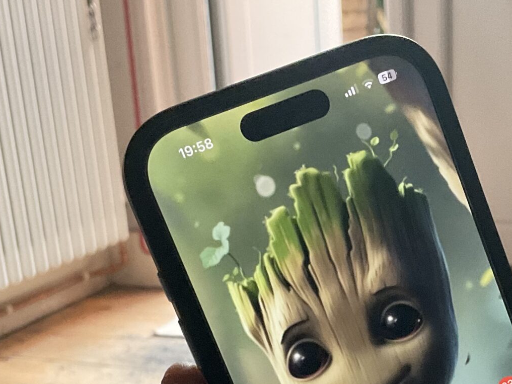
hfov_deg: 26.4
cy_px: 407
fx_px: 1080
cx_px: 364
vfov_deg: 19.4
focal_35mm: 73
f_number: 1.8
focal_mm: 3
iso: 250
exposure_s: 1/60
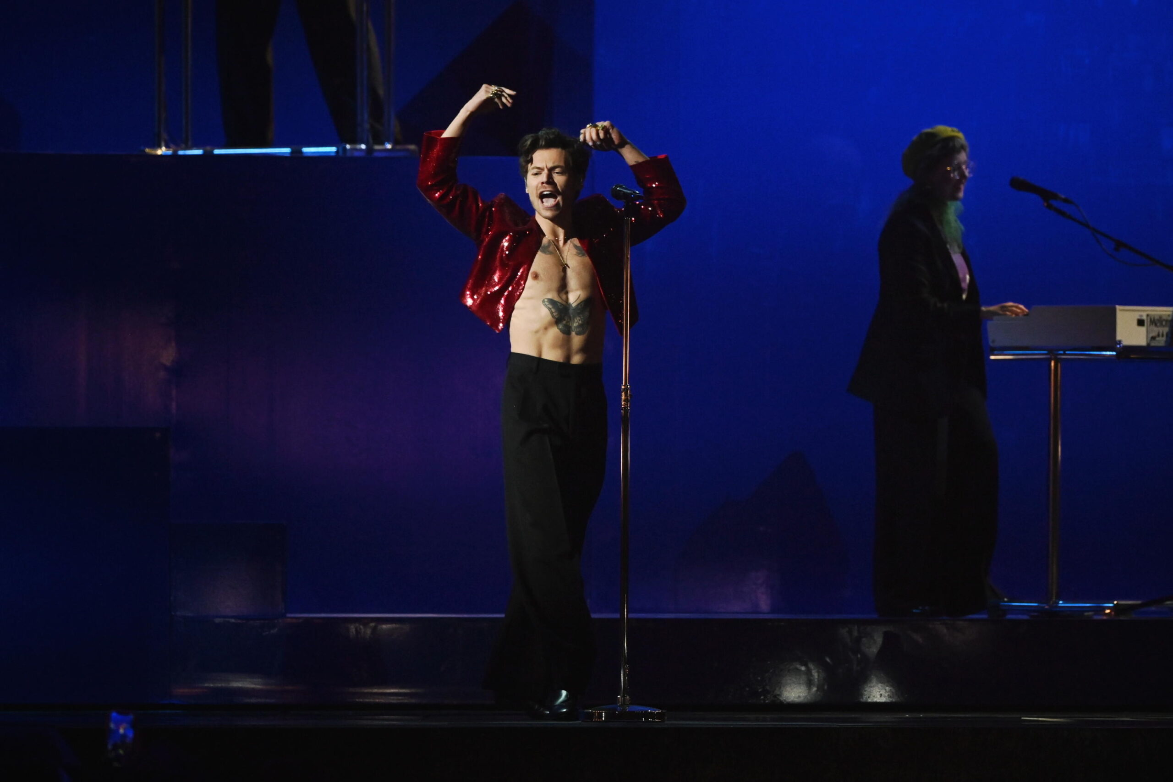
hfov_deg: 4.1
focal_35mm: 500
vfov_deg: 2.8
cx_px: 586
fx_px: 16291
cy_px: 391
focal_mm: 500
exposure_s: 1/800
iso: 6400
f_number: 4
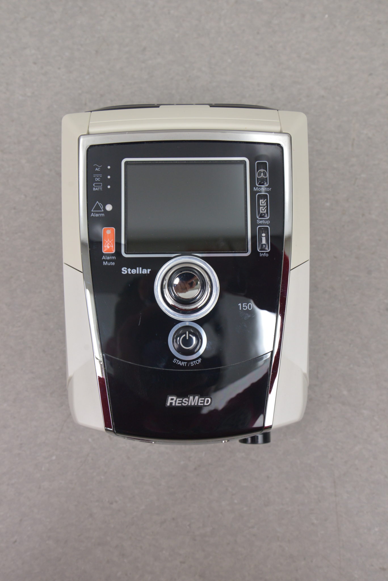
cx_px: 194
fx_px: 565
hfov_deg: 37.9
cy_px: 290
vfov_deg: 54.4
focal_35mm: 35
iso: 1600
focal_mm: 35
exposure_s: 1/100
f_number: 7.1
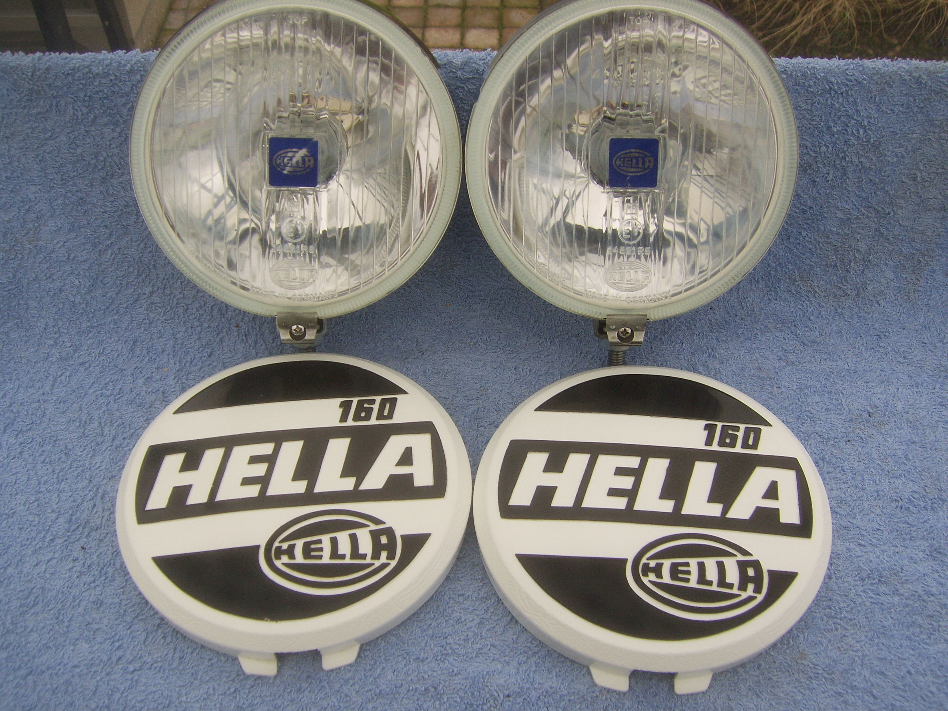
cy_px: 356
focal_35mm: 38
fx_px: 1041
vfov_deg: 37.7
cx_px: 474
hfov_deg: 49.0
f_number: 3.5
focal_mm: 7.8
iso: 50
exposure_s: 1/80
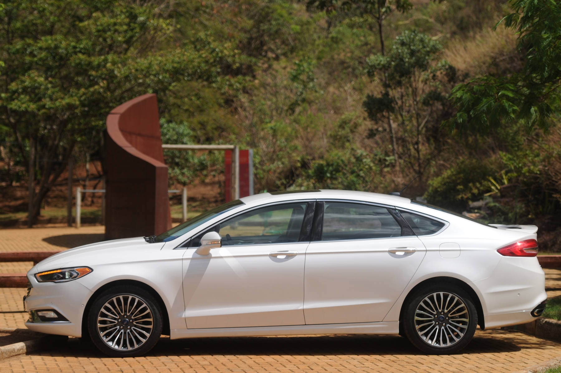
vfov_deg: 10.7
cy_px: 186
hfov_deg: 16.1
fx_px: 1985
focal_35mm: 128
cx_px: 280
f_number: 2.8
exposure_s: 1/4000
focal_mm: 85
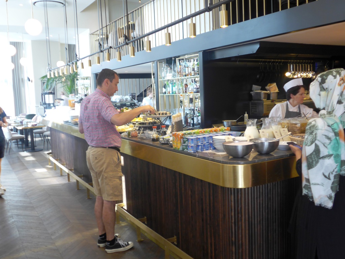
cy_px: 130
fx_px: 359
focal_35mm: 36
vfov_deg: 39.7
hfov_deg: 51.4
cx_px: 172
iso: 160
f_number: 2.4
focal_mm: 7.5
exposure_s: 1/60
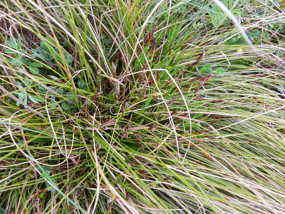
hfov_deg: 56.8
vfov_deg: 44.2
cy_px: 107
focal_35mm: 32
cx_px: 142
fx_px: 263
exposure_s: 1/80
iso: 160
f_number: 3.7
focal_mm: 5.6
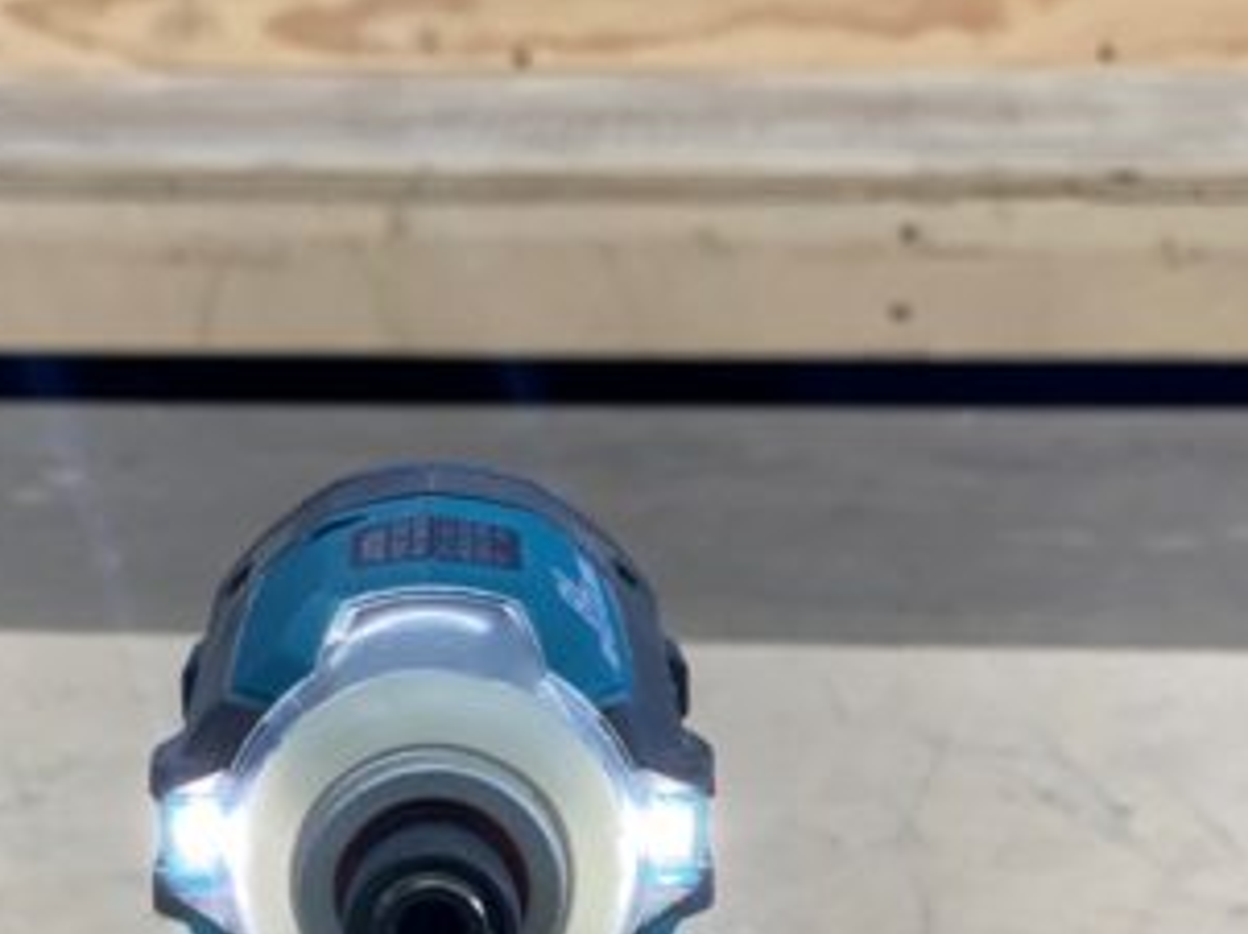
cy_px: 889
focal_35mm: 108
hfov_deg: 18.2
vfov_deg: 13.5
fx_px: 3891
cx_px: 407
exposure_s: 1/120
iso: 100
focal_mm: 6
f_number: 2
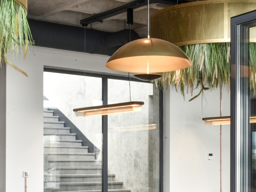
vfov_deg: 18.6
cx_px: 140
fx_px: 584
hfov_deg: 24.7
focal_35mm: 79
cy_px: 143
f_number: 22
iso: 100
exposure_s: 1/1.3
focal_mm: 29
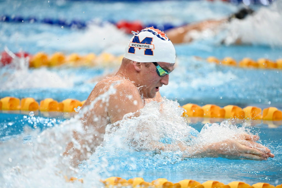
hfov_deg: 5.2
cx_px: 141
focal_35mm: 400
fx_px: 3134
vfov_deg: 3.4
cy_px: 94
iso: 6400
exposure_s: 1/2000
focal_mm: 400
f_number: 4
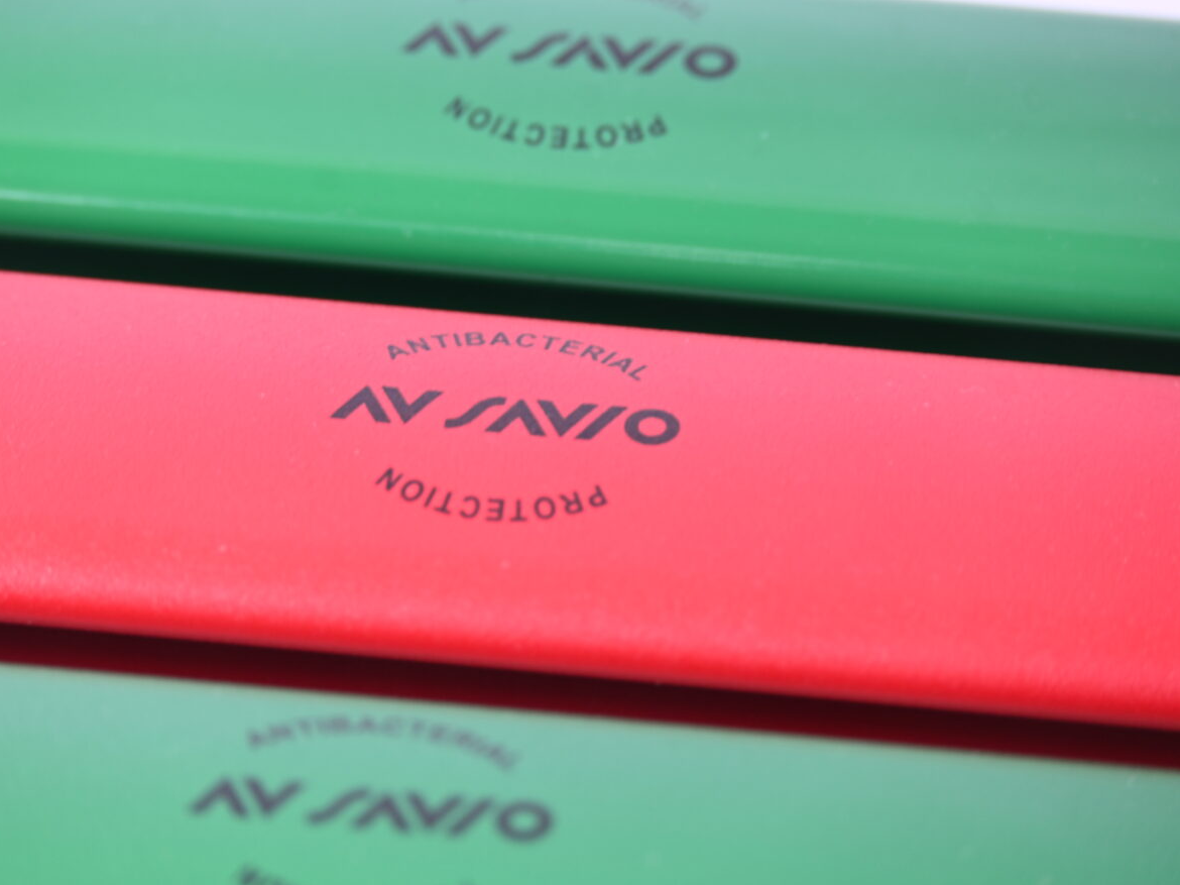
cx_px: 515
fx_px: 9152
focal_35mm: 269
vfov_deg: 5.5
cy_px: 443
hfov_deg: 7.4
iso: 250
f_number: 5.6
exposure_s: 2.5
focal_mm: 165
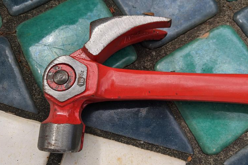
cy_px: 85
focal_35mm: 29
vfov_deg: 45.0
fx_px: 200
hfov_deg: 63.6
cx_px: 121
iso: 68
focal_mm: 4.44
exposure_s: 1/1020
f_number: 1.8
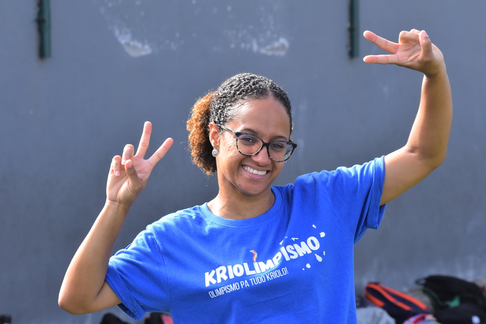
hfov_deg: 13.4
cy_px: 162
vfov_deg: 9.0
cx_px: 243
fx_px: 2066
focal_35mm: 153
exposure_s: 1/320
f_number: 10
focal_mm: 102
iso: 800
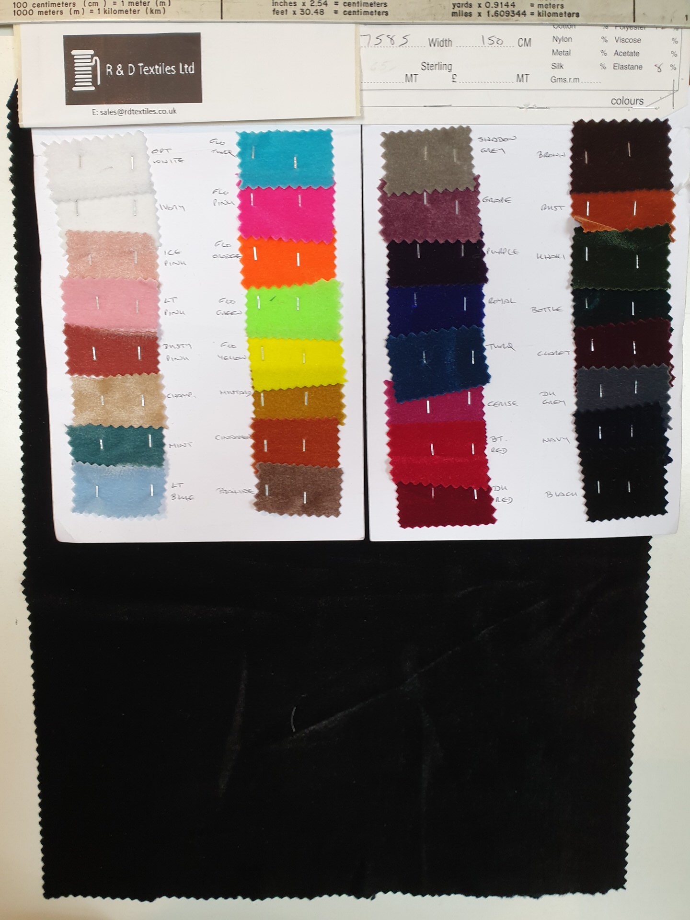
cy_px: 460
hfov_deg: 53.1
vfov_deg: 67.3
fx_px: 691
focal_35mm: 26
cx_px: 345
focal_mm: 4.3
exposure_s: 1/50
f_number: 2.4
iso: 125
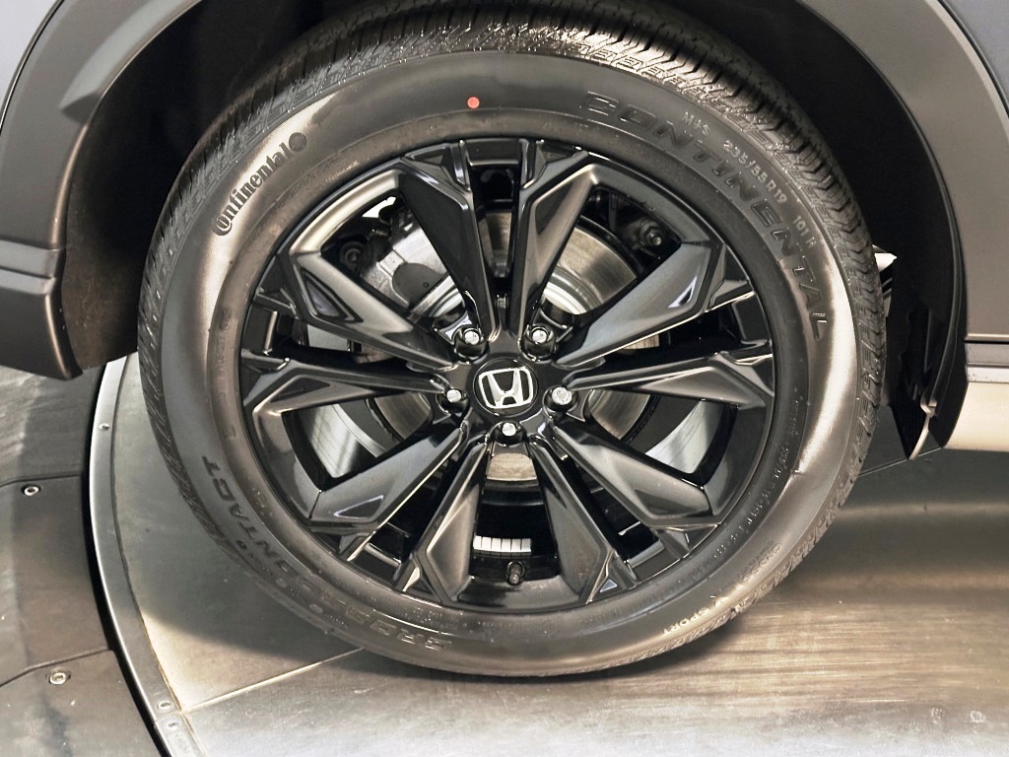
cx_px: 504
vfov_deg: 30.3
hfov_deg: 39.7
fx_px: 1399
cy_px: 378
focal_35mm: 48
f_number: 1.78
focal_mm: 6.86
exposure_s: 1/20
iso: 640
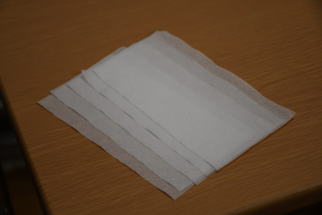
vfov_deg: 14.7
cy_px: 108
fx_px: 832
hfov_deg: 21.9
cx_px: 161
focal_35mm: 93
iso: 1250
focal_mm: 62
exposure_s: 1/500
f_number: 5
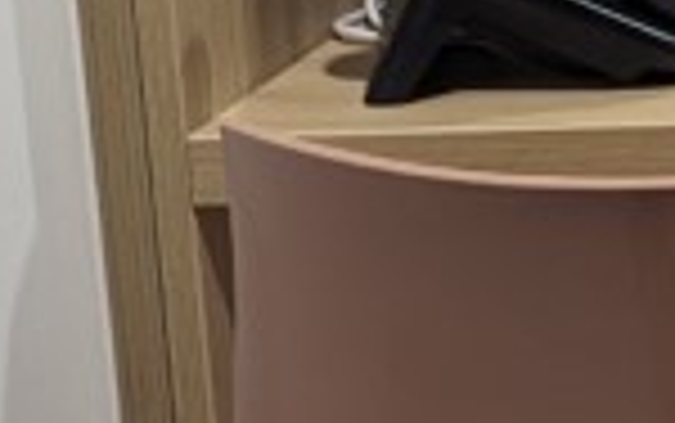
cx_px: 2050
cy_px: -166
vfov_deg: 6.4
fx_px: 3737
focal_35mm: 203
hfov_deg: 8.5
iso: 62
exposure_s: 1/33.3
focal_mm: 6.81
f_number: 1.85
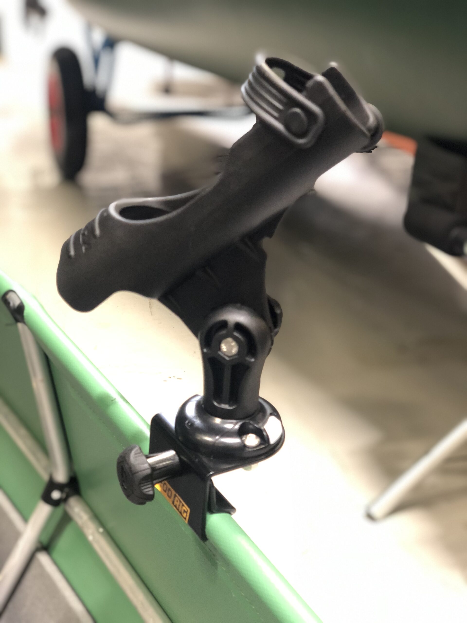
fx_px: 935
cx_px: 234
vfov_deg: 36.8
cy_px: 312
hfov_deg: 28.0
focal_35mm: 52
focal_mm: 6
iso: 160
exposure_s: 1/12
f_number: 2.4
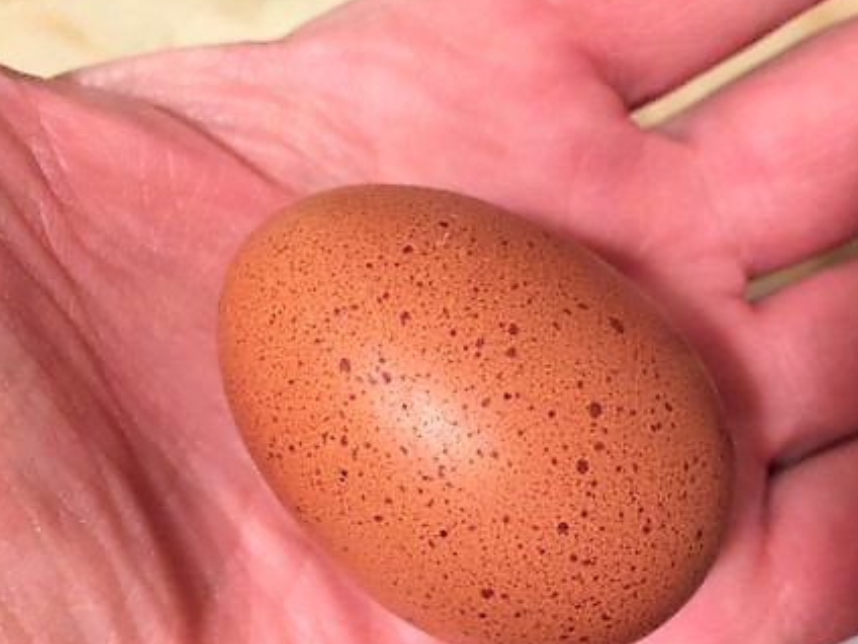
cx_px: 534
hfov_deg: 45.4
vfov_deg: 35.0
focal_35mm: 41
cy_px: 395
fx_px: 1016
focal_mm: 4.15
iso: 125
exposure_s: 1/10
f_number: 2.2
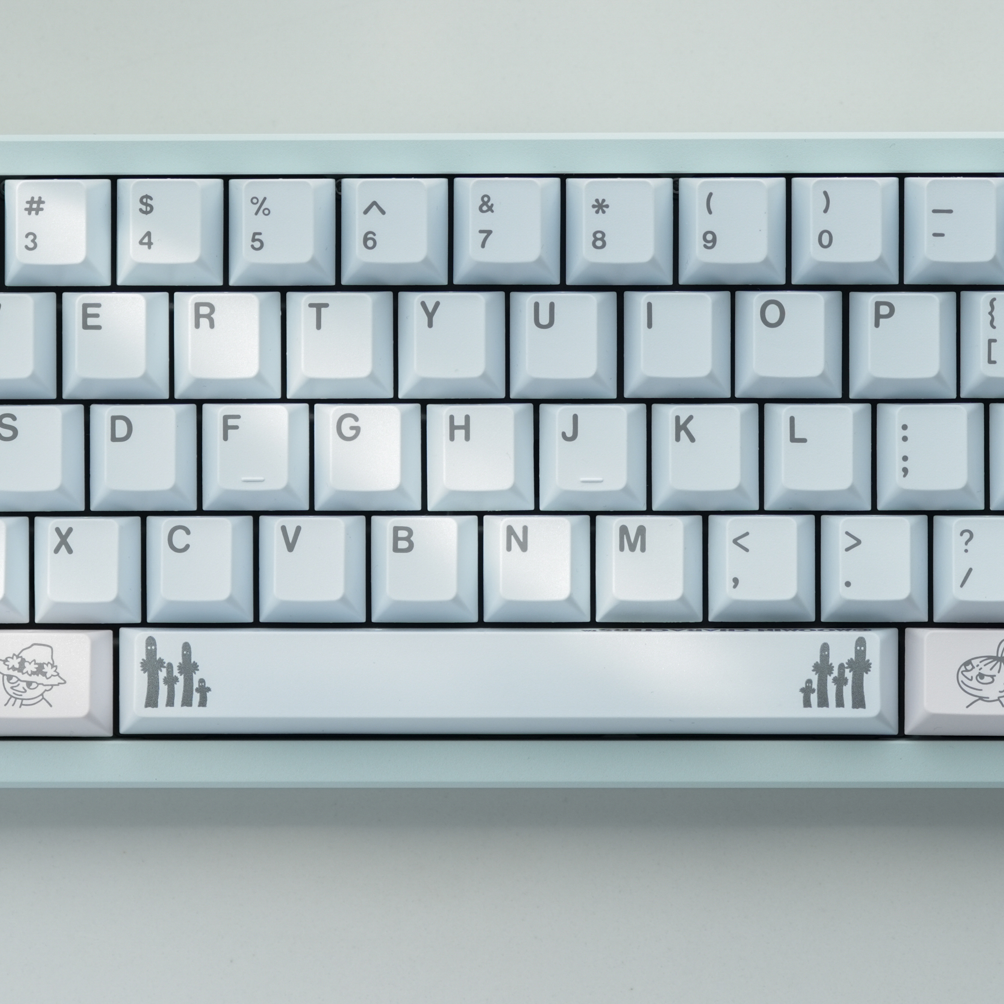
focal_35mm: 180
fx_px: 5907
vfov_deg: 9.7
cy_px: 471
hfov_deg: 9.7
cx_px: 521
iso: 200
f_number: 4
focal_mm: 83
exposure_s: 1/160
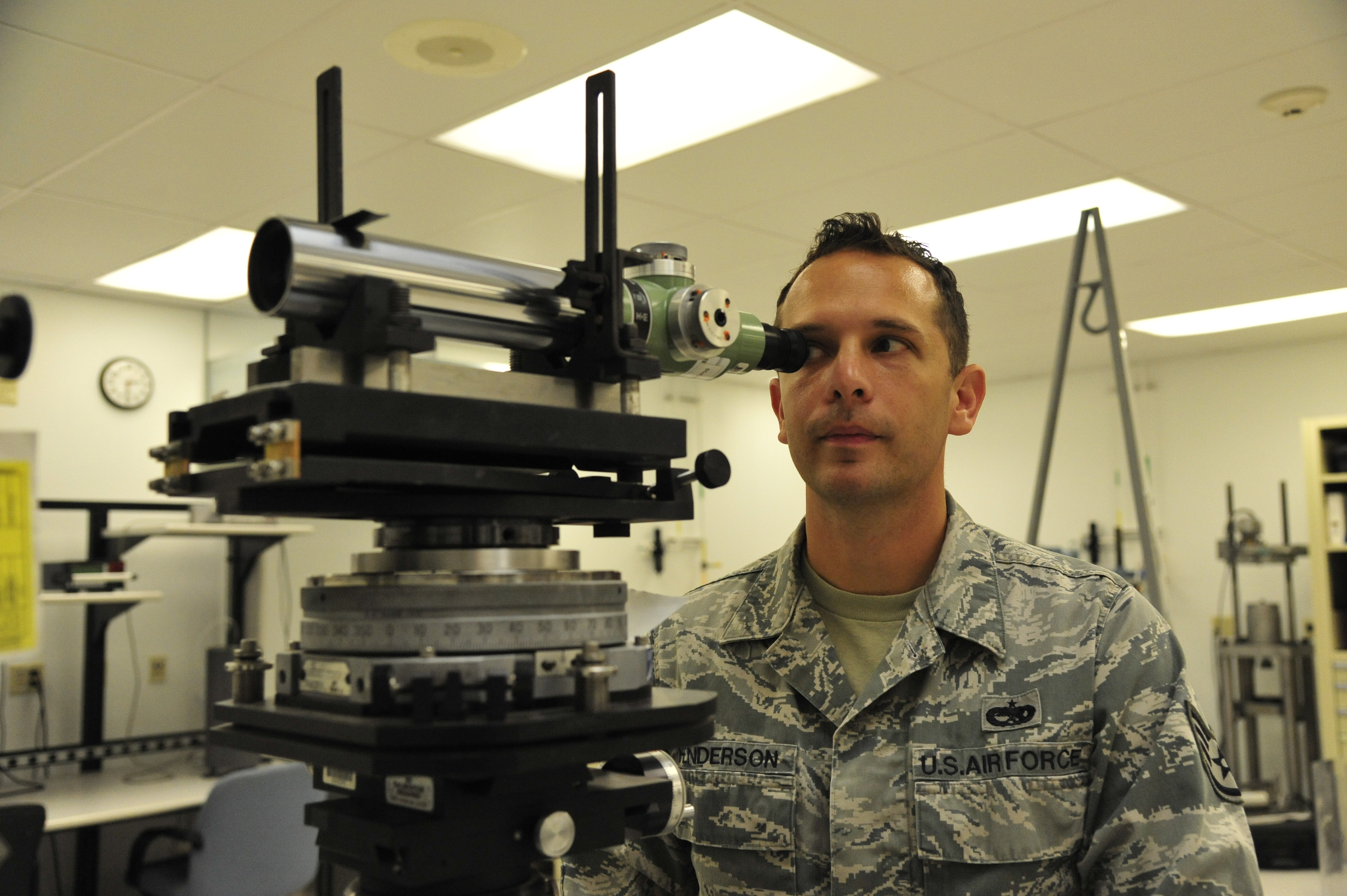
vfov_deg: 37.8
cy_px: 448
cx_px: 674
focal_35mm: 35
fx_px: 1309
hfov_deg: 54.5
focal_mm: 35
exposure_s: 1/640
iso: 3200
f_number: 4.5
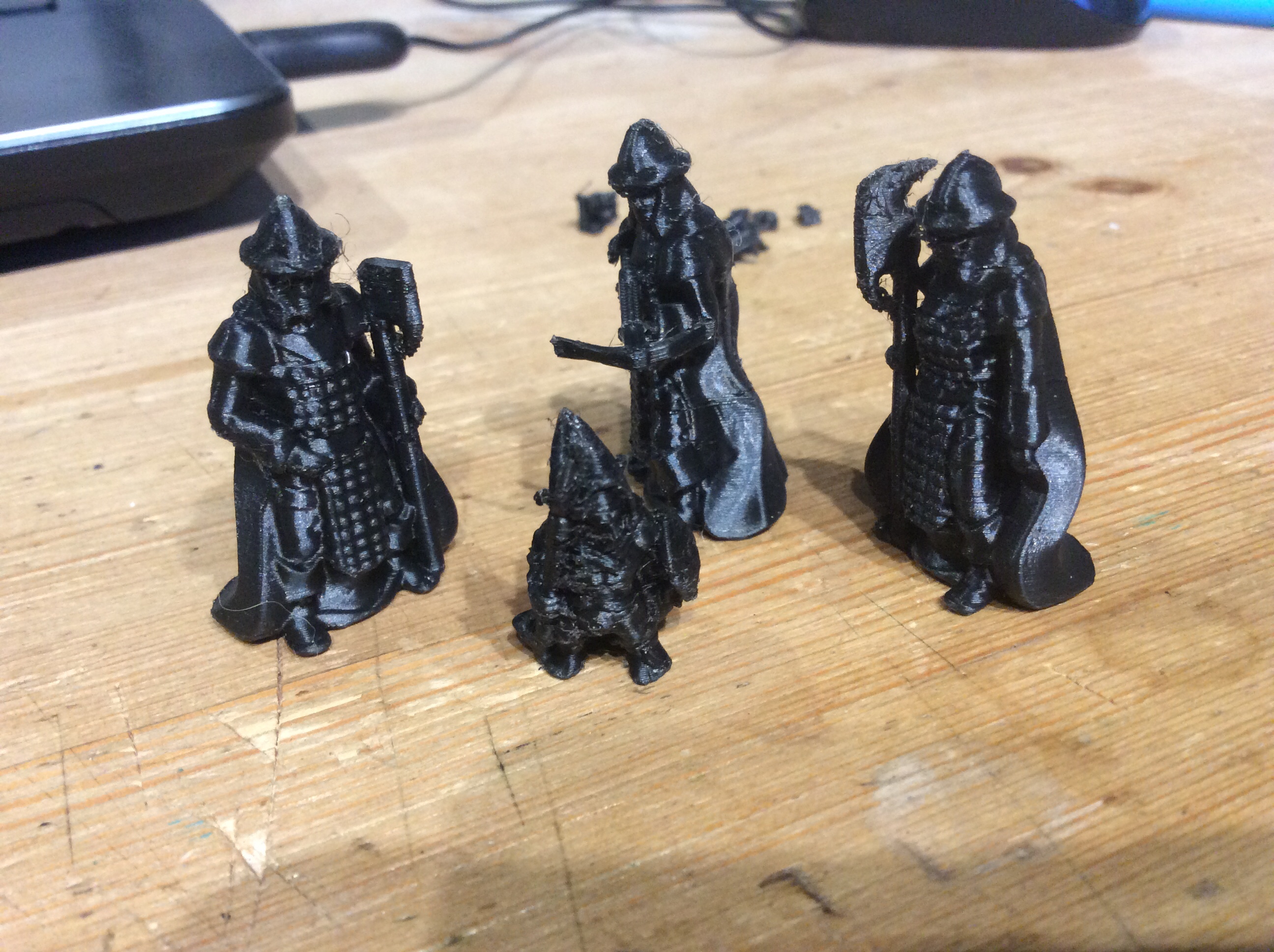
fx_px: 1176
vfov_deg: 44.1
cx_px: 637
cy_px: 476
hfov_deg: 56.9
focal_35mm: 32
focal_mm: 3.3
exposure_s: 1/25
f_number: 2.4
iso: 160
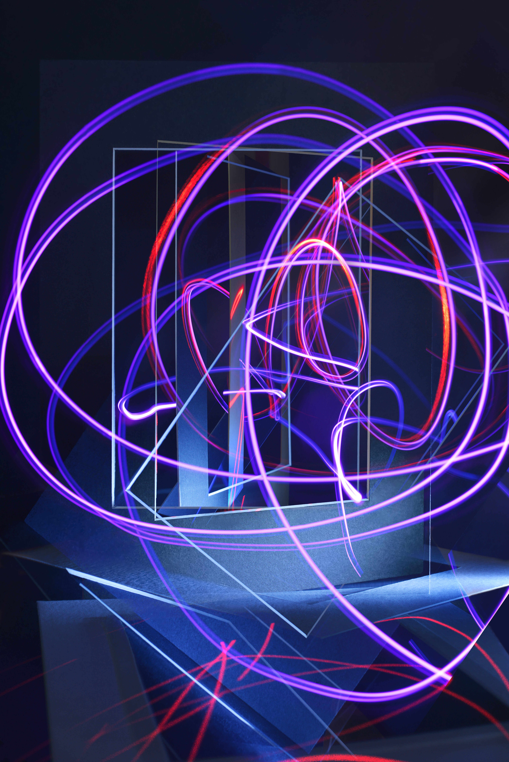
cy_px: 381
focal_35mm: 50
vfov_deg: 39.6
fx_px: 1060
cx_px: 254
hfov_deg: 27.0
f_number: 7.1
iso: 100
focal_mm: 50
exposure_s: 6
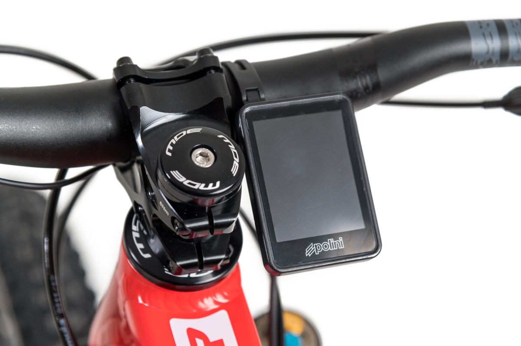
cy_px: 173
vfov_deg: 11.4
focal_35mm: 120
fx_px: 1735
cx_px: 260
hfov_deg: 17.1
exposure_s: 1/200
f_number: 5.6
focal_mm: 120
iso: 800
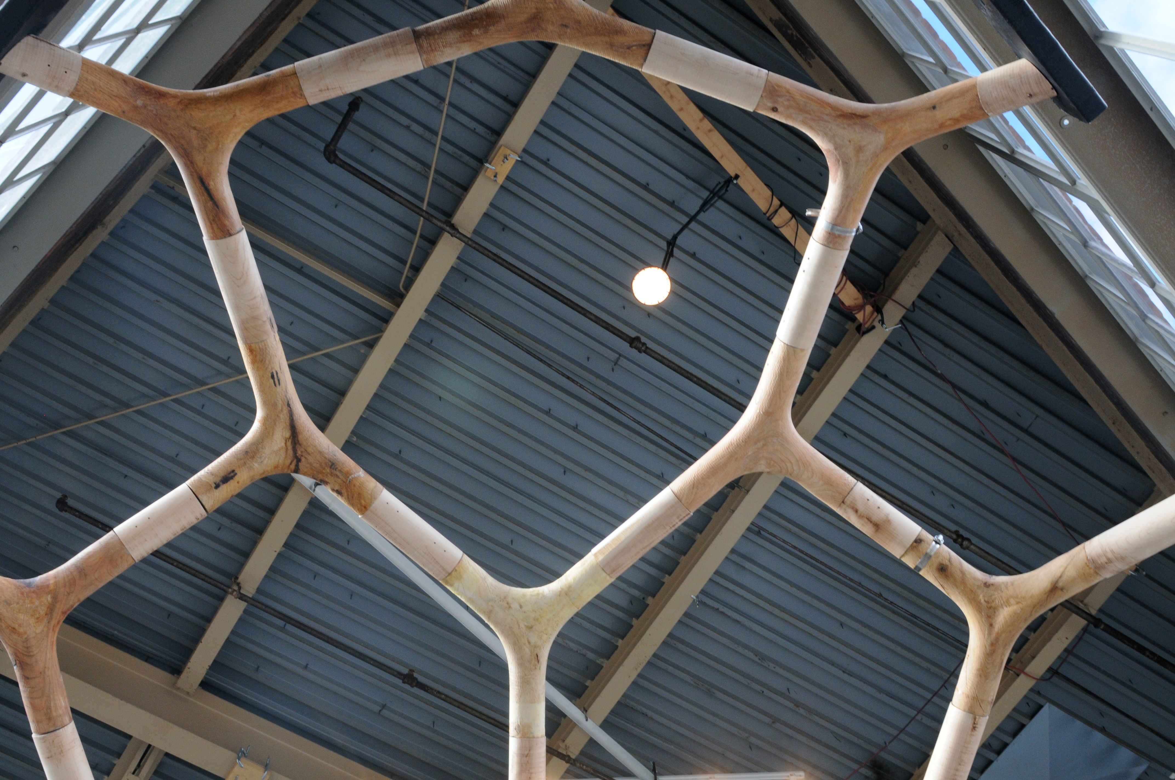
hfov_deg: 49.6
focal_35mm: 39
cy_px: 390
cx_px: 588
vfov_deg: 34.1
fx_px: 1271
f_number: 11
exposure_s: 1/50
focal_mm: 26
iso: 640
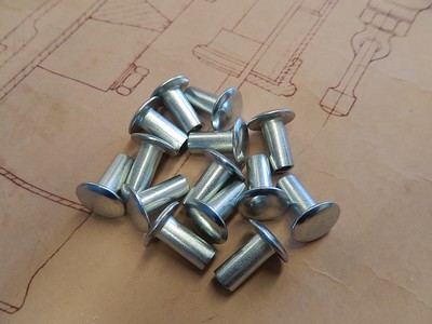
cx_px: 216
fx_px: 399
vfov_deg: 44.2
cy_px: 162
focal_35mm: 32
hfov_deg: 56.8
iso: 125
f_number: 3.8
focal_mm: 5.7
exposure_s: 1/40
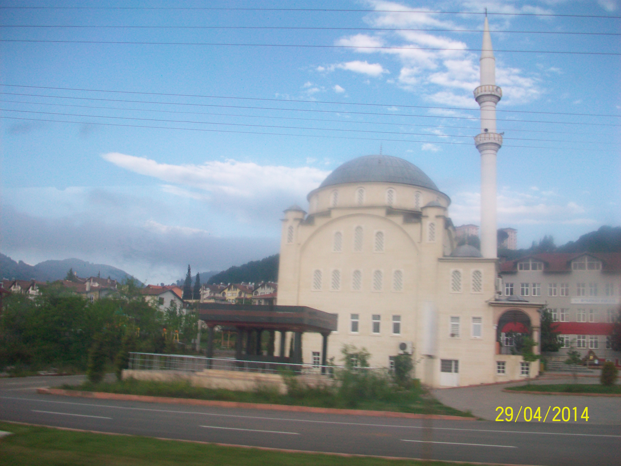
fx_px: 574
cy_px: 233
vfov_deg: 44.2
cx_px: 310
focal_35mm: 32
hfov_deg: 56.8
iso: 64
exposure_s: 1/100
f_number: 2.8
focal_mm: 5.7
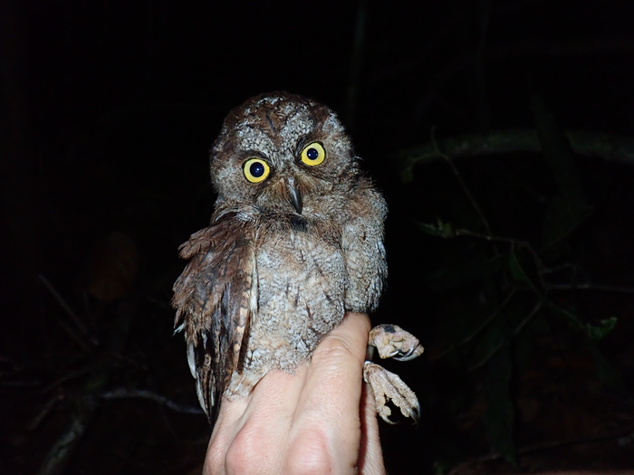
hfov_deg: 60.0
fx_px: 549
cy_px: 238
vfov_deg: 46.8
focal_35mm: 30
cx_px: 317
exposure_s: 1/30
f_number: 6.3
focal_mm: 5.5
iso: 800
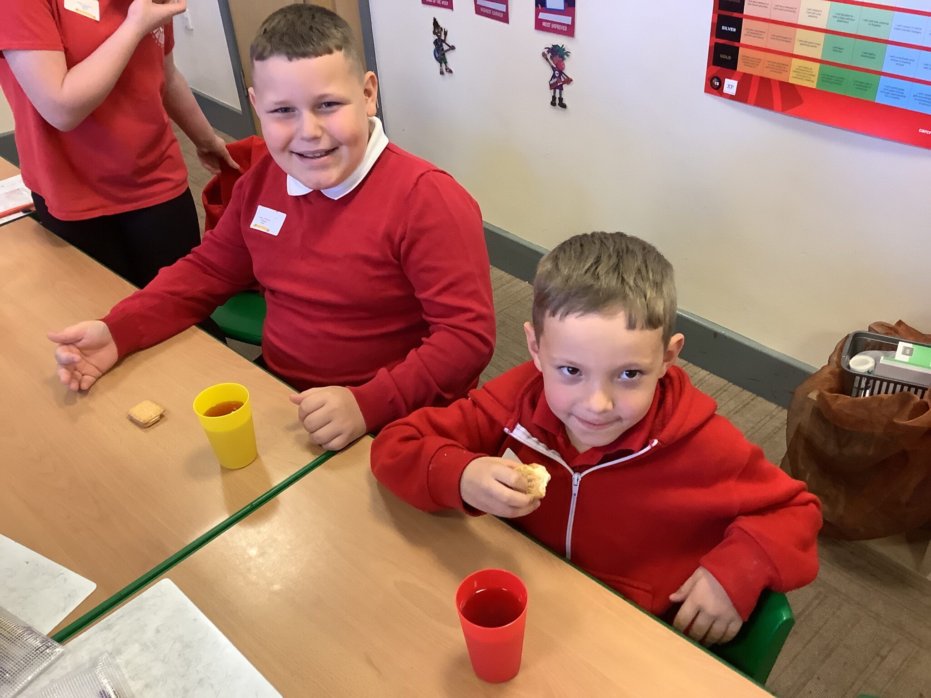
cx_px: 466
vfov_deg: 45.4
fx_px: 834
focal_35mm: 31
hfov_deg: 58.4
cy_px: 349
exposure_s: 1/50
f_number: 2.4
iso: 250
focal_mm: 3.3
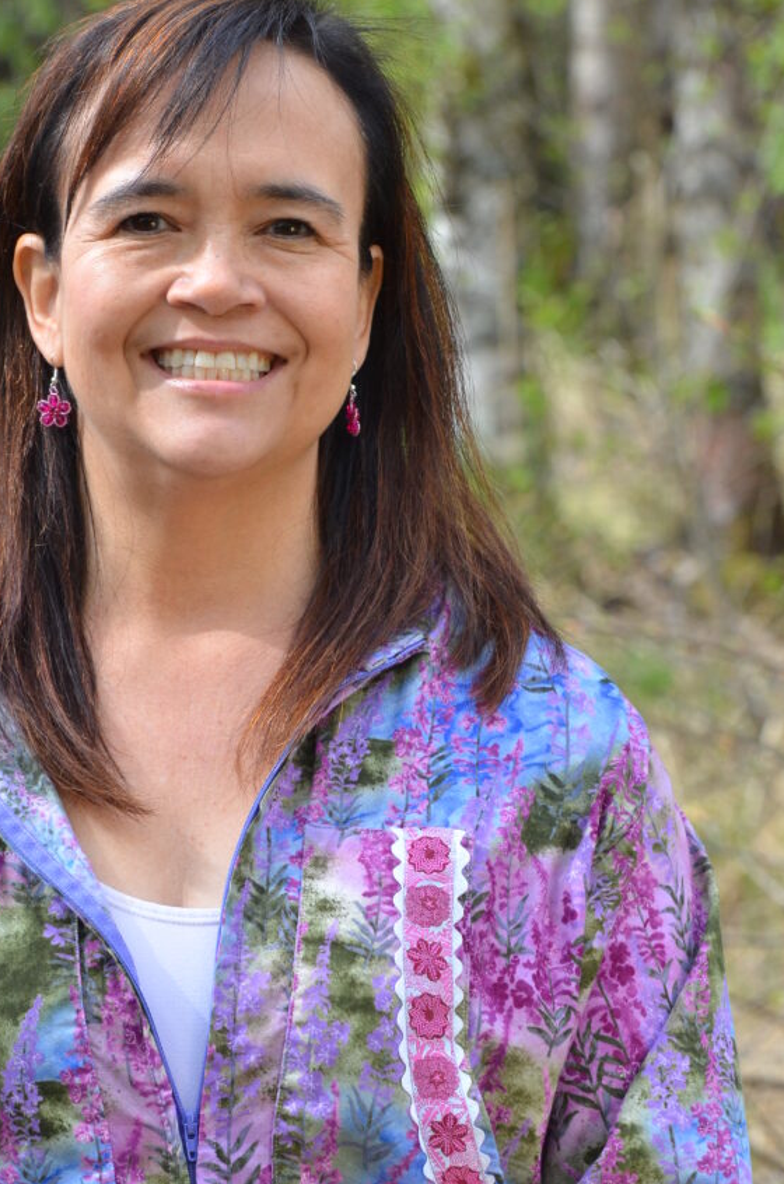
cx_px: 232
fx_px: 8075
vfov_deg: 8.4
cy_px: 546
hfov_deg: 5.6
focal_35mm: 246
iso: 800
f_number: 10
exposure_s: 1/500
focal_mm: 116
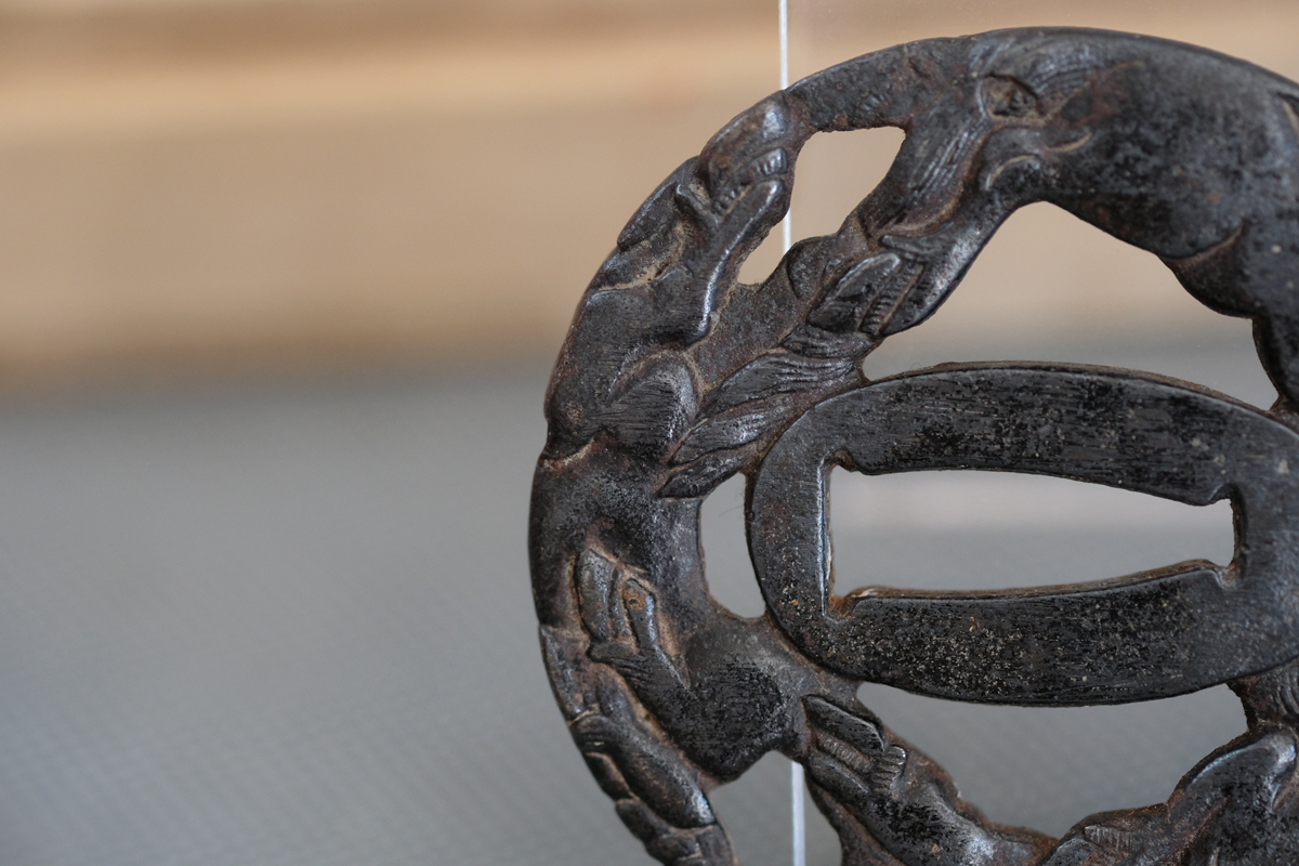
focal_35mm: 90
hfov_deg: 22.6
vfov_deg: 15.2
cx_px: 650
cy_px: 433
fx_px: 3247
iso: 1250
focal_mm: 60
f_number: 2.8
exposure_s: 1/250
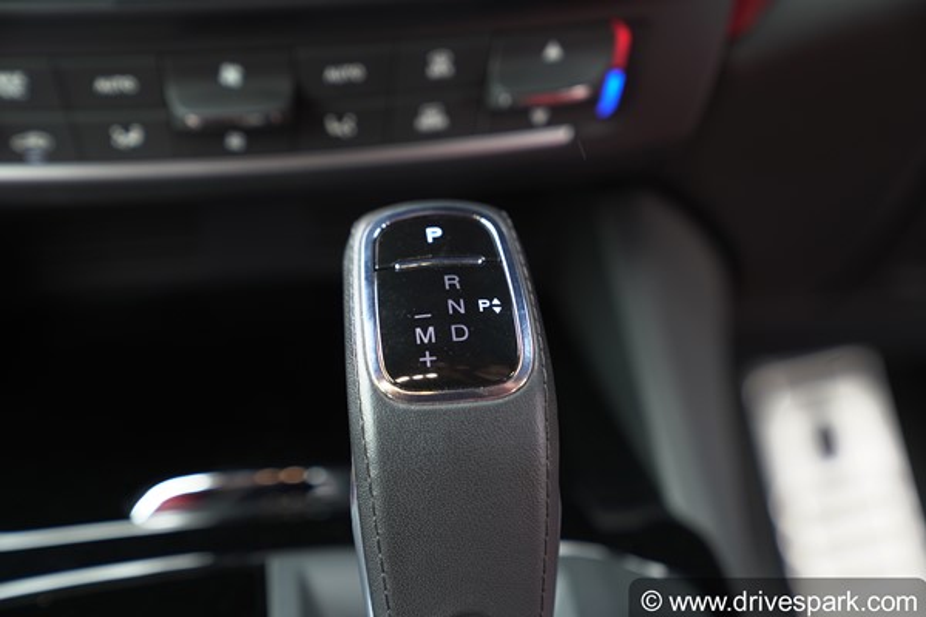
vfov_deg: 19.5
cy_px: 308
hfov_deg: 28.8
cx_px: 463
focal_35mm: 70
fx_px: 1800
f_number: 4.5
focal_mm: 70
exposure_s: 1/100
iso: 500
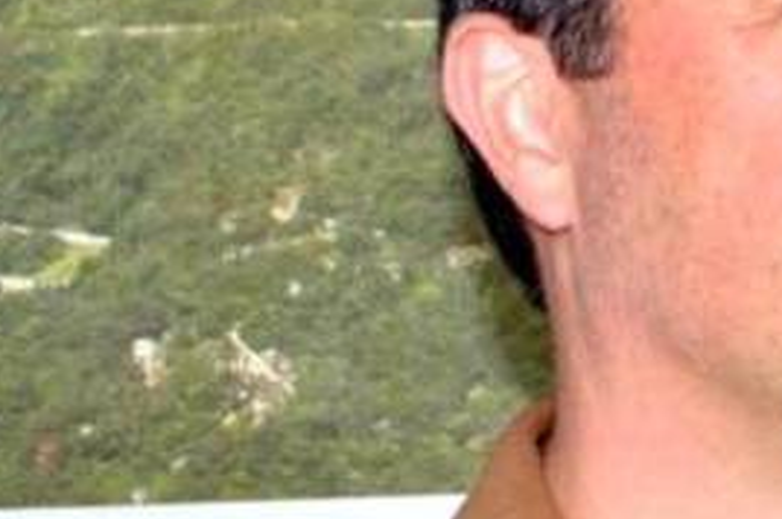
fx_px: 3884
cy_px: 325
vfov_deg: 7.6
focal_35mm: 179
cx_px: 972
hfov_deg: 11.3
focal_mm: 32
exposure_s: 1/60
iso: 800
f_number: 4.8
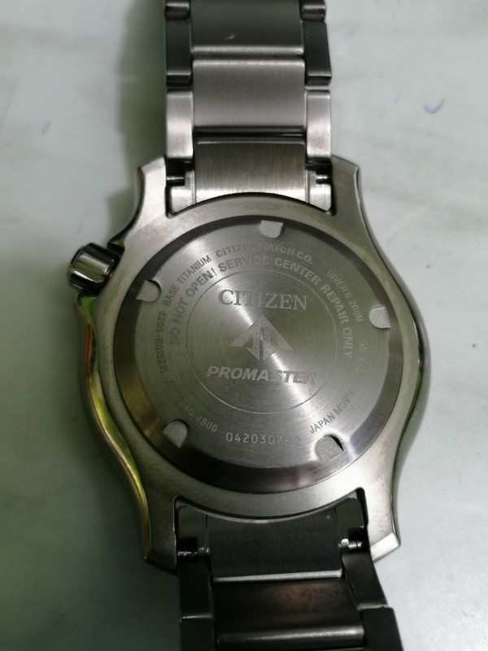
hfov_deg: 36.8
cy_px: 326
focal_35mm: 39
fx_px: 733
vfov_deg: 47.9
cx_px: 244
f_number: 1.8
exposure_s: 1/33.3
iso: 160
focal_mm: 3.95
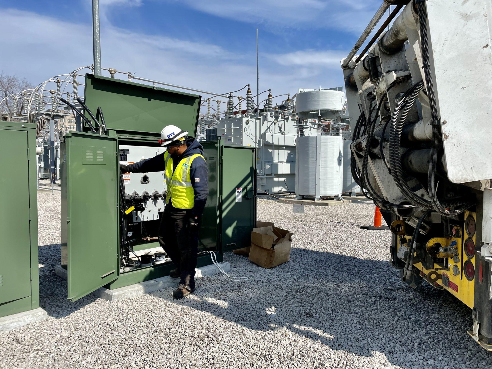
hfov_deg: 67.3
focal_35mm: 26
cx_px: 246
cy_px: 184
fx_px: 370
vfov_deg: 53.1
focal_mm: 4.2
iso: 32
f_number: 1.6
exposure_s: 1/4292
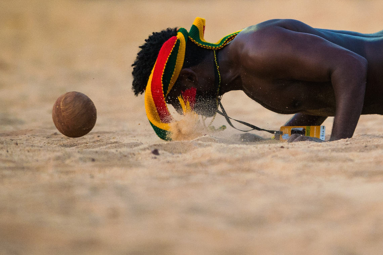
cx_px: 192
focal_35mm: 400
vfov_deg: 3.4
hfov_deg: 5.2
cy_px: 128
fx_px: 4255
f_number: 2.8
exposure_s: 1/2000
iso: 1000
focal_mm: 400
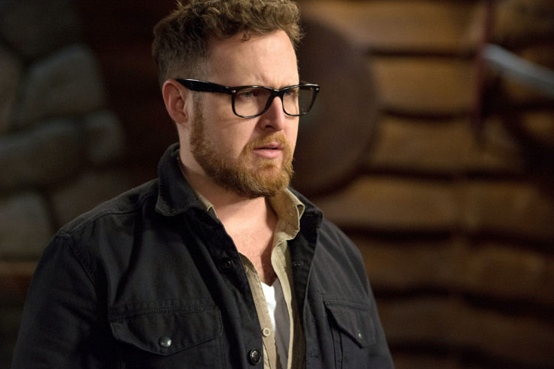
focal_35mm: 120
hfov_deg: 17.1
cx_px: 282
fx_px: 1846
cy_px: 183
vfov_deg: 11.4
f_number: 2.8
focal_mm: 110
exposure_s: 1/100
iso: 3200
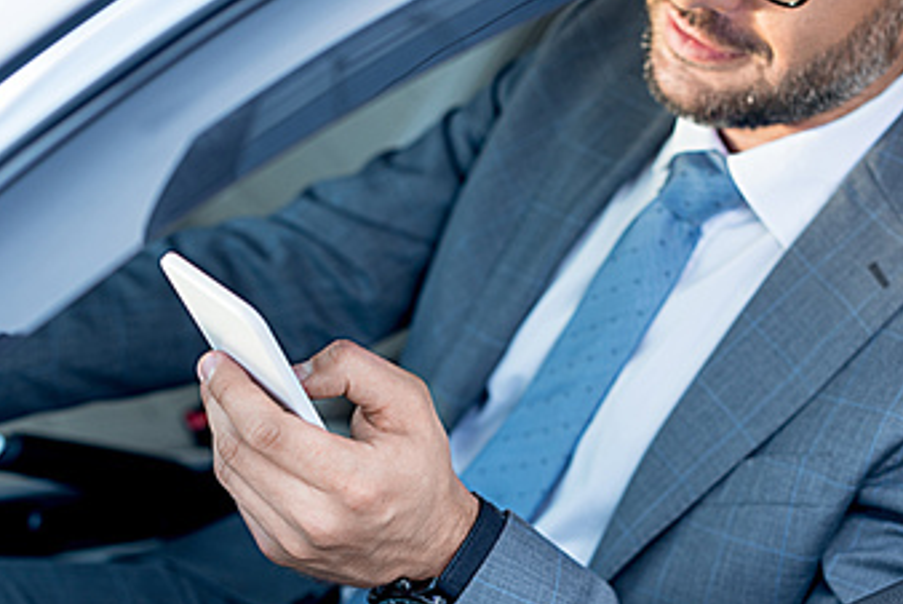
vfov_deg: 18.4
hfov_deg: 27.2
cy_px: 425
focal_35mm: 74
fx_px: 1858
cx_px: 566
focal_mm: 50
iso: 160
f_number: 3.5
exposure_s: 1/250
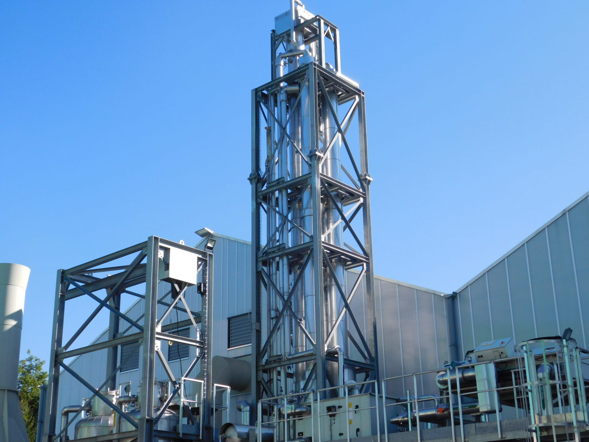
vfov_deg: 28.6
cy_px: 221
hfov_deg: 37.5
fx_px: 868
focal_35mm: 51
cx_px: 294
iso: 125
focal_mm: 9
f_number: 3.8
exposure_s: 1/800
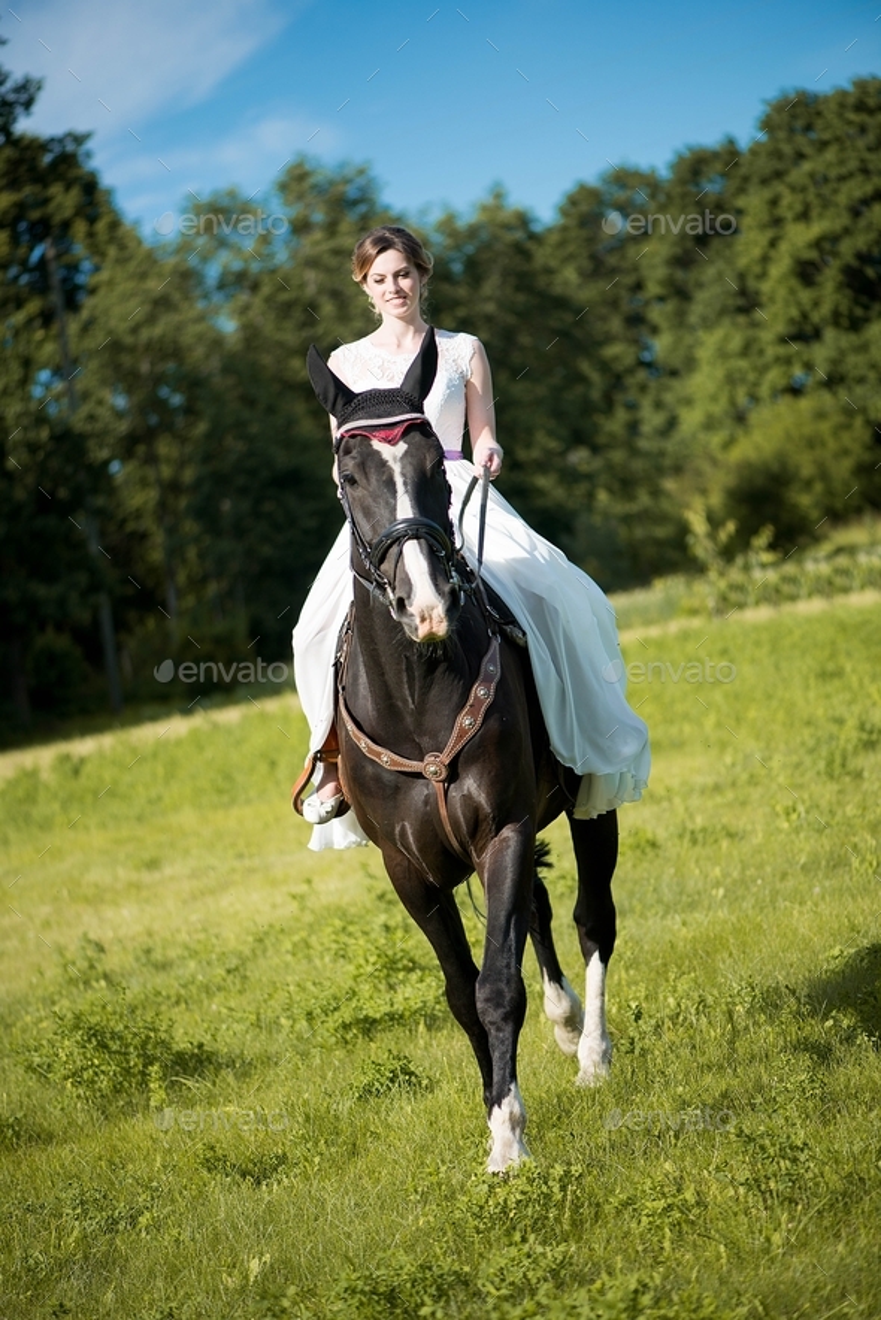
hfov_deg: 13.1
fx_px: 3851
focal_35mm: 105
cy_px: 660
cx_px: 440
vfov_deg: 19.5
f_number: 2.8
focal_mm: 105
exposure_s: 1/1250
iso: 100
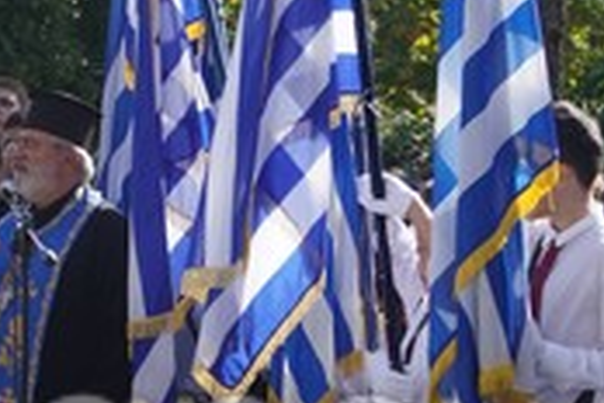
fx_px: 3248
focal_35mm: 194
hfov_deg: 10.3
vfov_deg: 7.1
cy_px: 261
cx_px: -312
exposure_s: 1/320
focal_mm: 25
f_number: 5
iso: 100
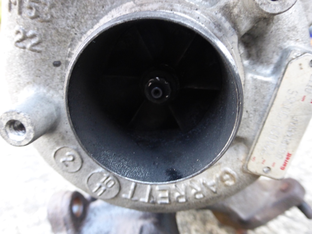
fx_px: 279
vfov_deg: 45.4
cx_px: 156
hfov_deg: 58.4
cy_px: 117
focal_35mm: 31
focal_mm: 5.4
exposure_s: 1/40
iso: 400
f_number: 3.6
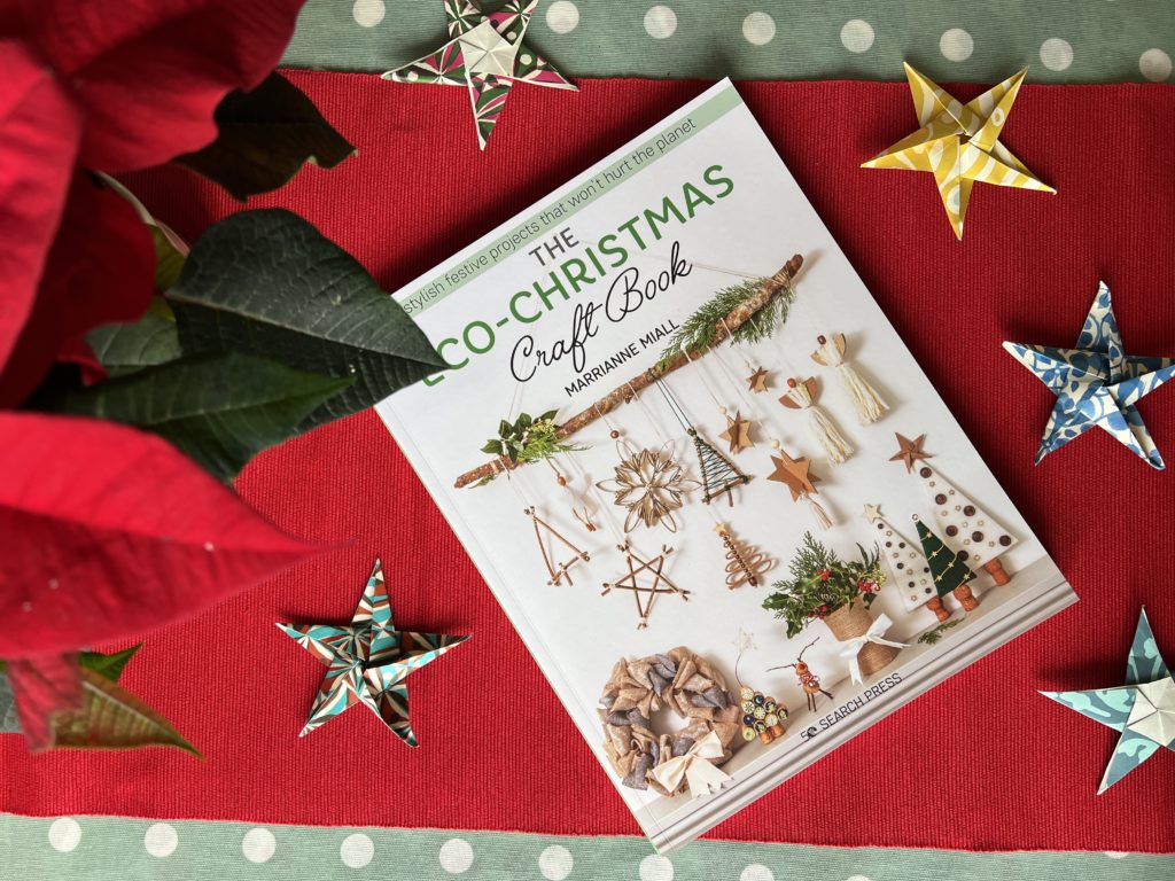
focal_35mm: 26
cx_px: 588
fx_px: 883
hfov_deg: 67.3
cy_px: 440
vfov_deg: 53.1
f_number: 1.5
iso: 50
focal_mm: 5.7
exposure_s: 1/121
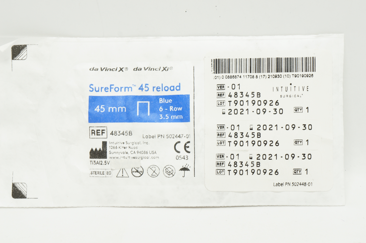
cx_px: 183
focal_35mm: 82
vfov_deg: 16.5
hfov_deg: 24.6
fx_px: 838
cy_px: 122
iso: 400
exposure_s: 1/20
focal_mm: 55
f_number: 11
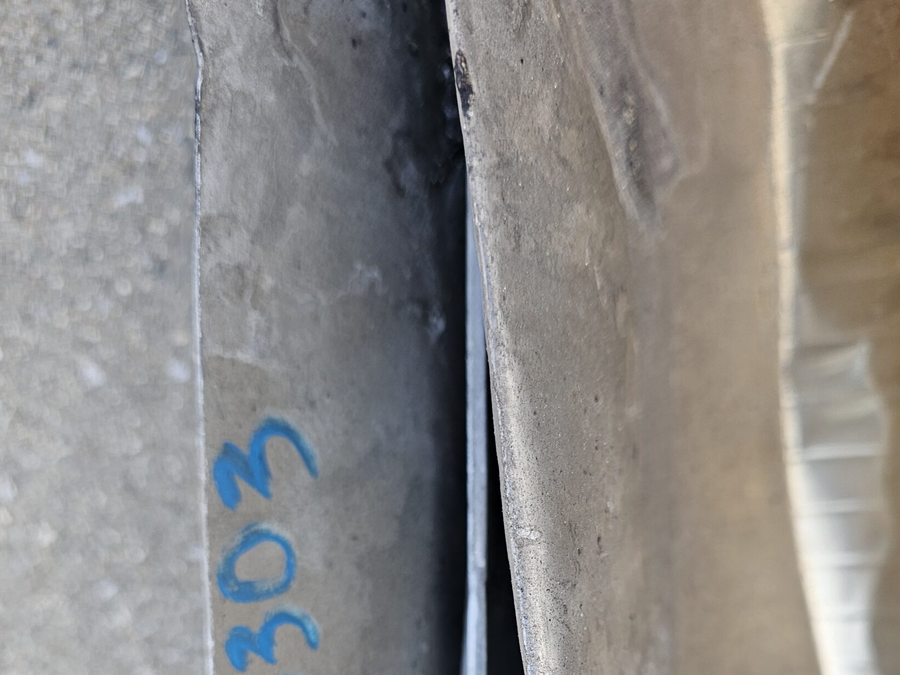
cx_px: 470
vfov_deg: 35.8
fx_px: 936
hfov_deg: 51.3
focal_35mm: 36
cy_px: 675
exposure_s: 1/180
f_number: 1.7
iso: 64
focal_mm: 6.3
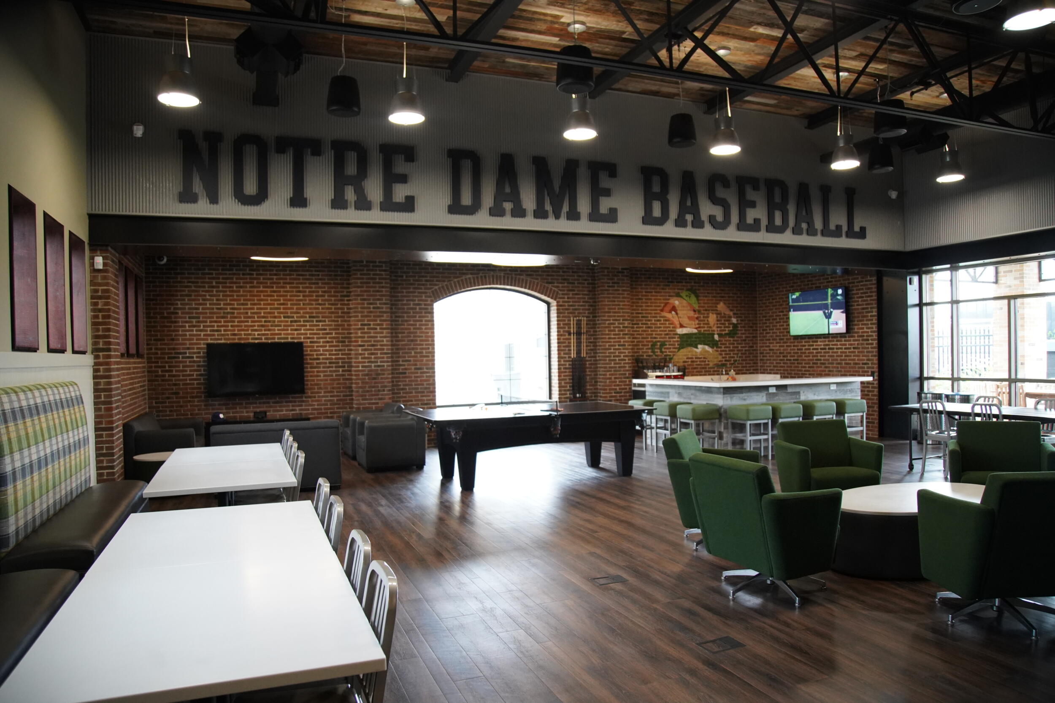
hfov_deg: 73.7
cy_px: 352
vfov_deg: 53.1
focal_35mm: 24
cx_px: 528
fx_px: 703
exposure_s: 1/160
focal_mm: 24
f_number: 4
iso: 5000
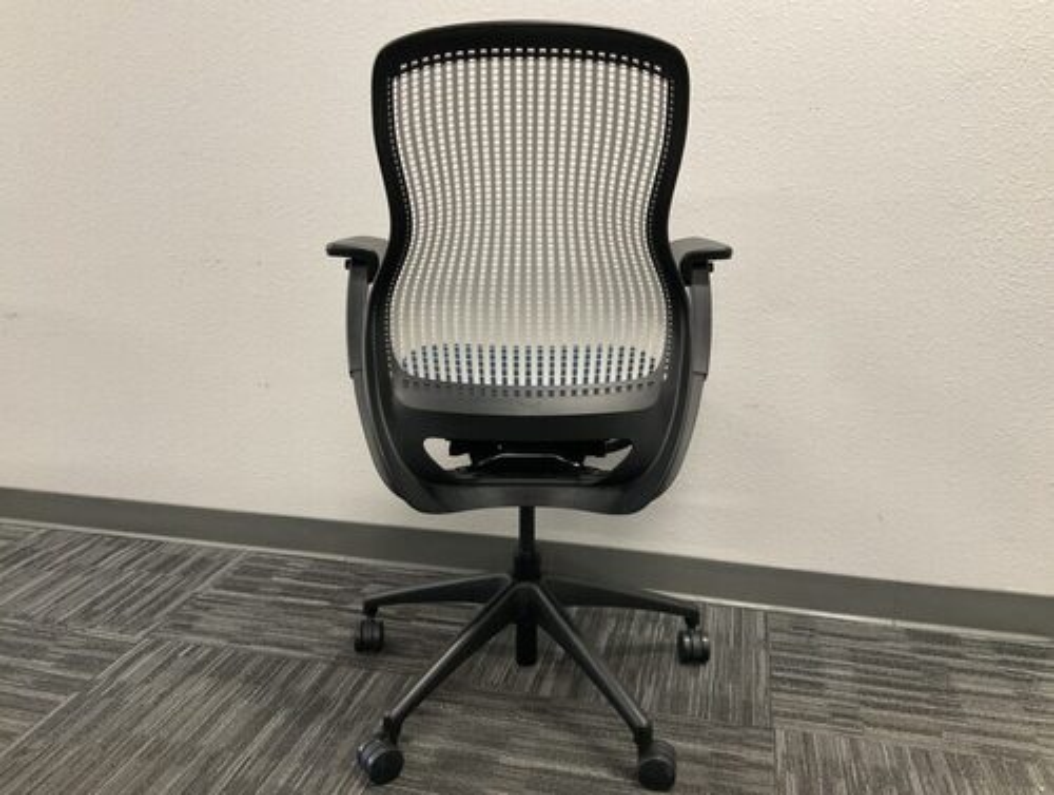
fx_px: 885
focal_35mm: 29
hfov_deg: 61.6
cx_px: 527
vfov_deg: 48.4
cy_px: 398
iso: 160
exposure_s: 1/60
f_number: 1.8
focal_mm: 3
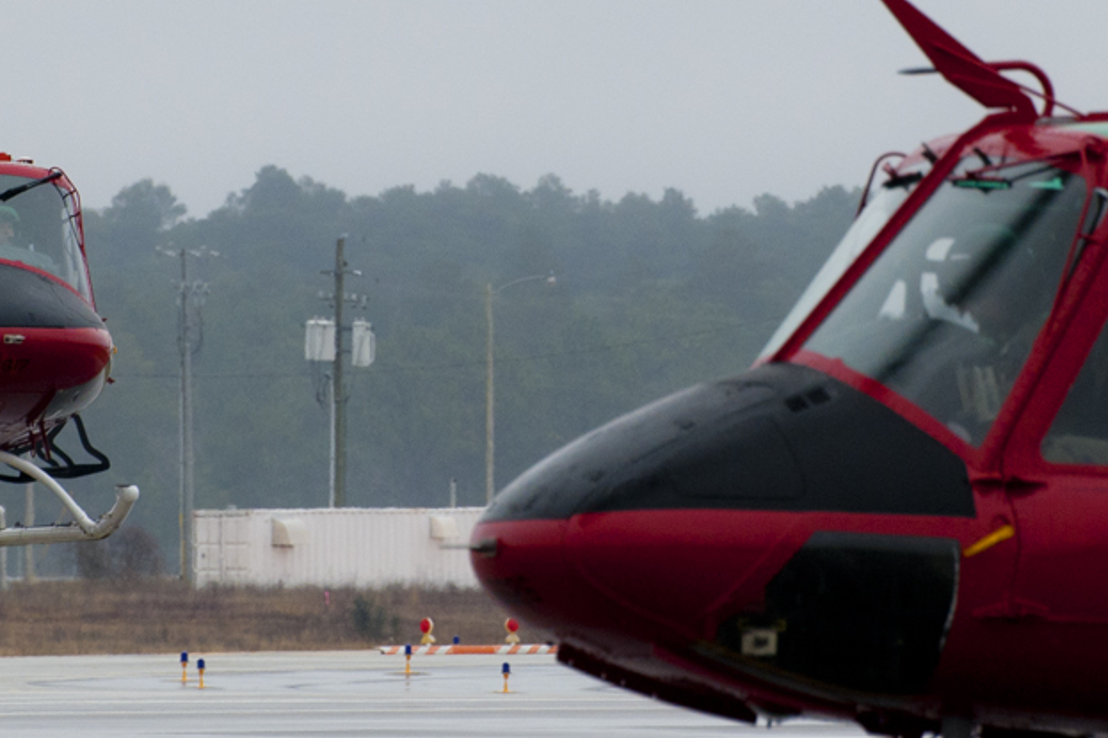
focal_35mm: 978
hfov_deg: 2.1
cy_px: 59
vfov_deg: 1.4
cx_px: 646
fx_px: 30091
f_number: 9
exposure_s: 1/200
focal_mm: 290
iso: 500
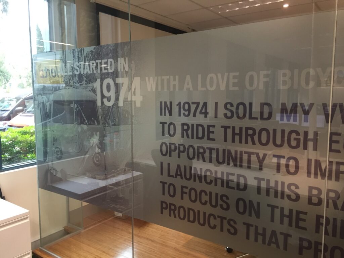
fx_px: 288
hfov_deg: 61.7
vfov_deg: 48.2
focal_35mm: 29
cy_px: 129
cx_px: 172
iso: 100
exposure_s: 1/33
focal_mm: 4.15
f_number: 2.2
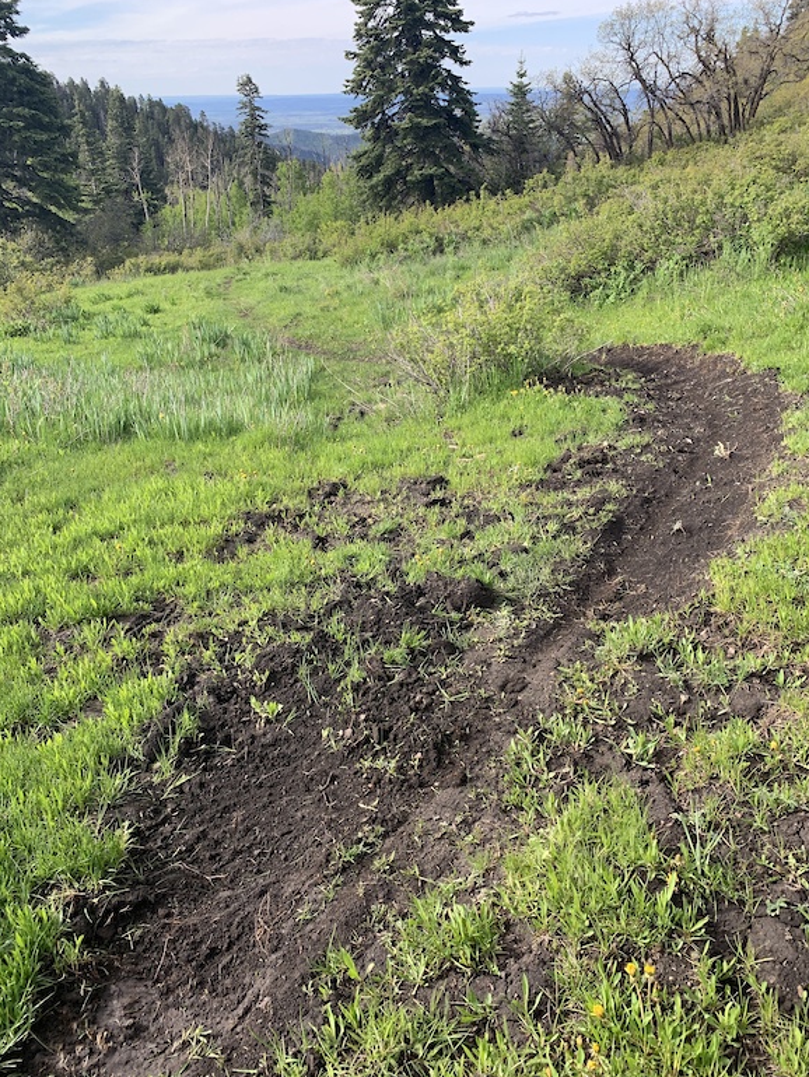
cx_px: 406
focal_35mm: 27
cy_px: 530
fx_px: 841
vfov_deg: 65.3
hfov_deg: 51.4
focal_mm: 4.25
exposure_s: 1/507
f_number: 1.8
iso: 25
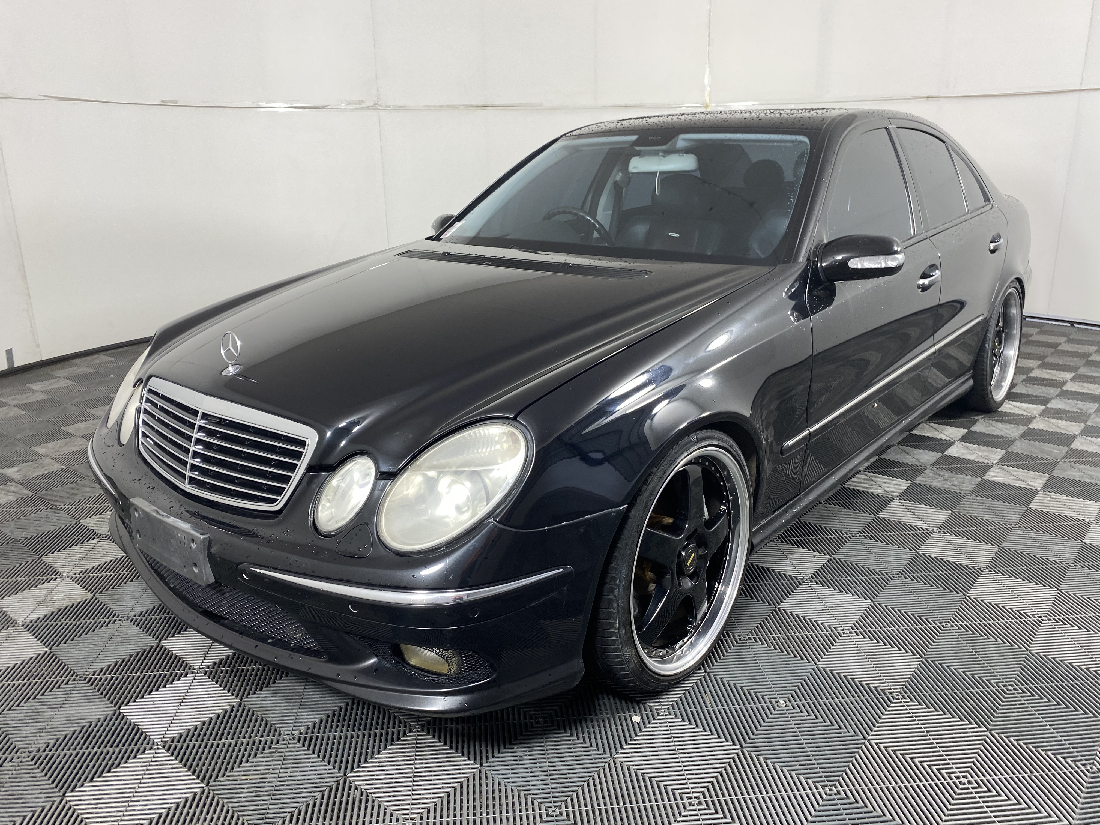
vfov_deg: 53.1
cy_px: 412
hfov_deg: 67.3
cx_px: 550
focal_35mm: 26
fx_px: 826
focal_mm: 4.25
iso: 50
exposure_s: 1/100
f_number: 1.8
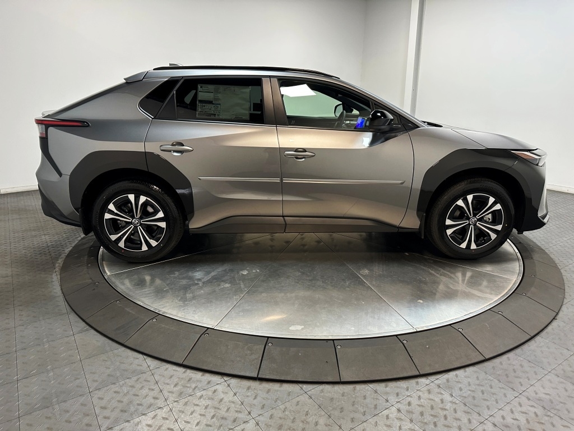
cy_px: 216
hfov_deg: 71.6
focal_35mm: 24
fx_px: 398
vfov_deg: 56.8
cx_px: 287
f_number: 1.78
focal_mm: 6.86
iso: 400
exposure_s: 1/60
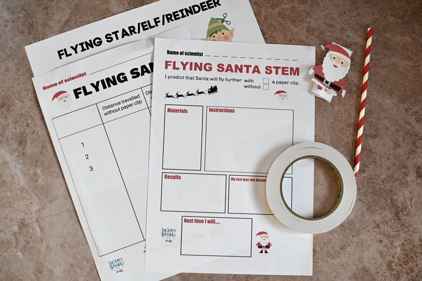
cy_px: 140
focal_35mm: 50
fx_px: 586
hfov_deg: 39.6
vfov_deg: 27.0
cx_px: 211
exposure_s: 1/250
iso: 400
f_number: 3.5
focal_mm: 50
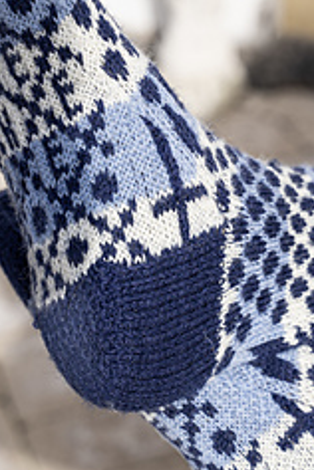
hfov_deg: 13.8
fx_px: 1301
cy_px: 234
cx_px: 168
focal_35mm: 99
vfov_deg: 20.5
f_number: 4.5
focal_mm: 47.2
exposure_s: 1/500
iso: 100
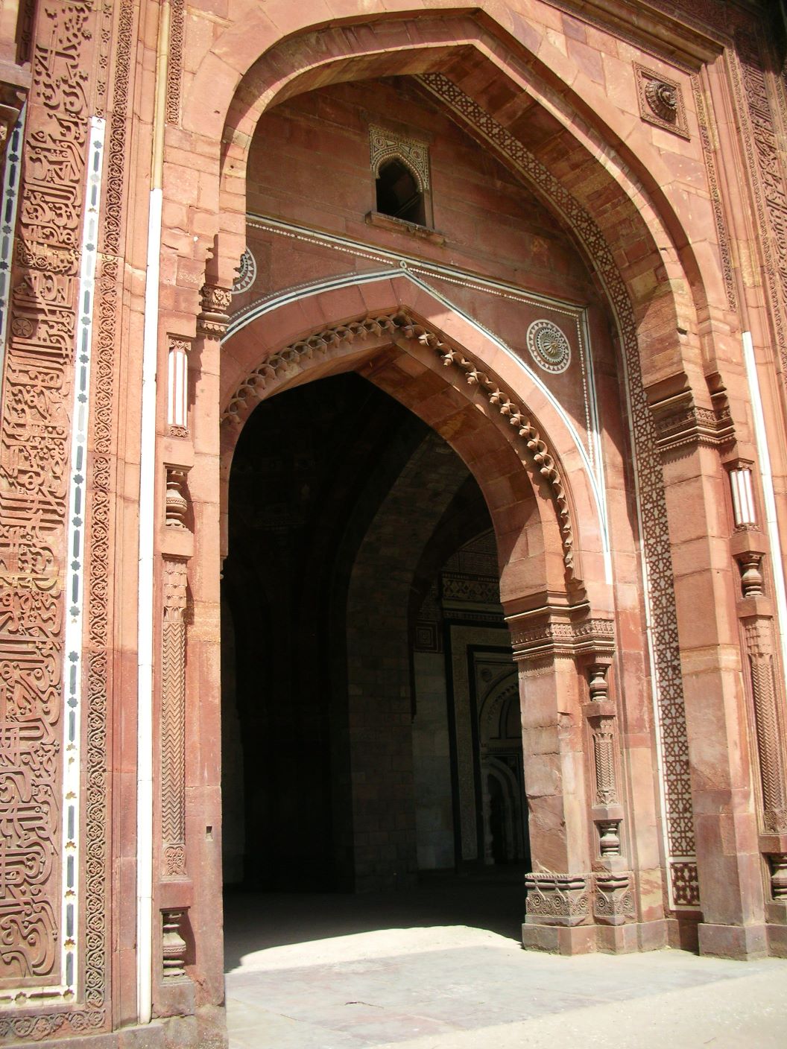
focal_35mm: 35
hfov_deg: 40.7
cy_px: 524
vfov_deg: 52.6
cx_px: 394
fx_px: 1061
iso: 50
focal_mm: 5.8
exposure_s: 1/54.8
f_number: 8.5
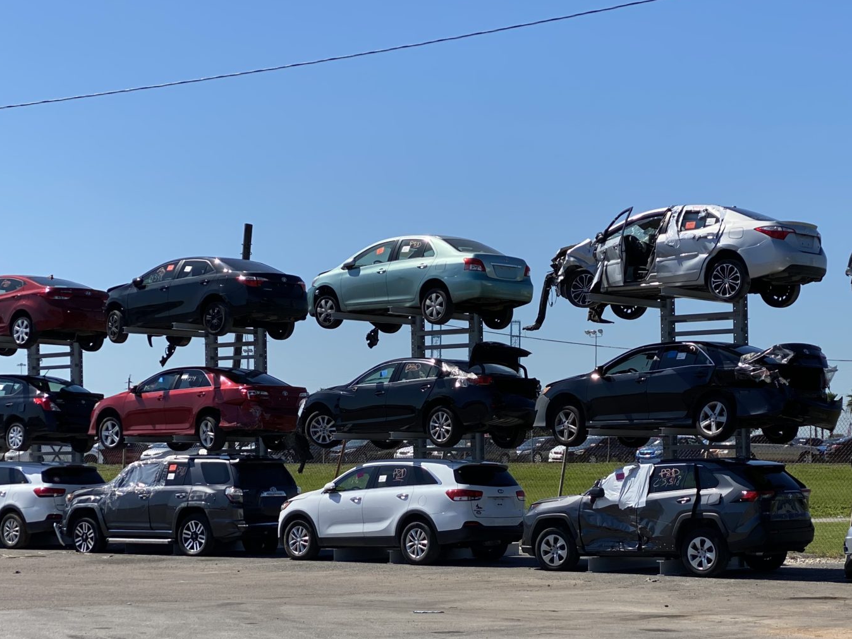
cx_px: 569
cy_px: 418
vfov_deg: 18.6
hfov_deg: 24.6
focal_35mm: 79
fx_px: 1944
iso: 20
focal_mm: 6
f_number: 2
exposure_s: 1/1916
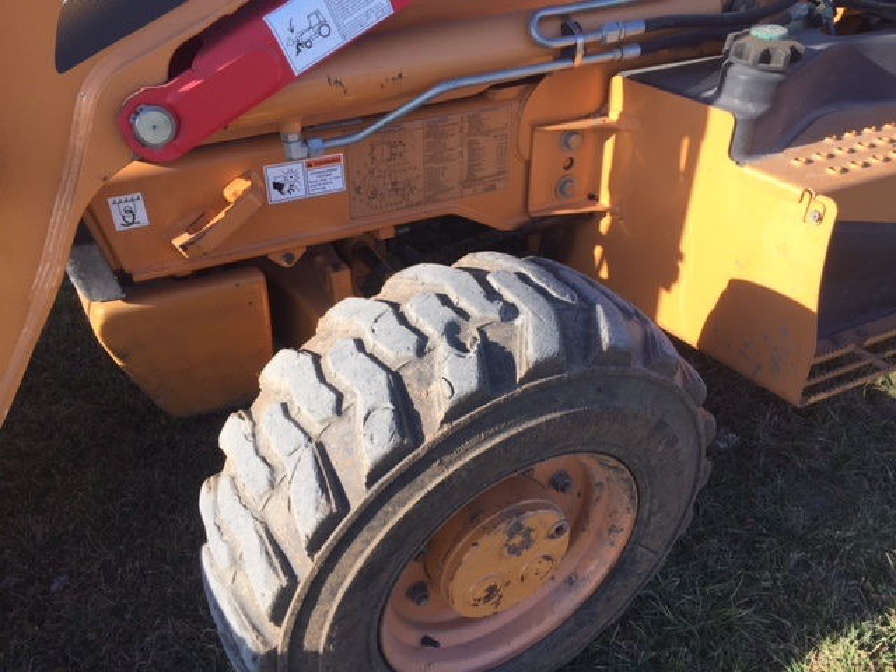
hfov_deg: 61.7
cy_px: 336
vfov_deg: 48.2
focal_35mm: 29
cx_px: 448
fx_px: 751
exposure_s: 1/694
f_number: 2.2
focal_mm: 4.15
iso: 32
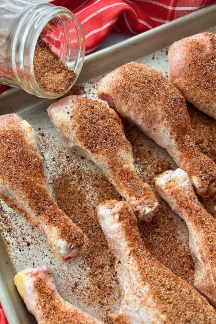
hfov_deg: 43.5
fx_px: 270
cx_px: 92
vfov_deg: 61.9
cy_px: 165
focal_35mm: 30
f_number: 1.5
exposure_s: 1/181
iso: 50
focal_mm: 5.7
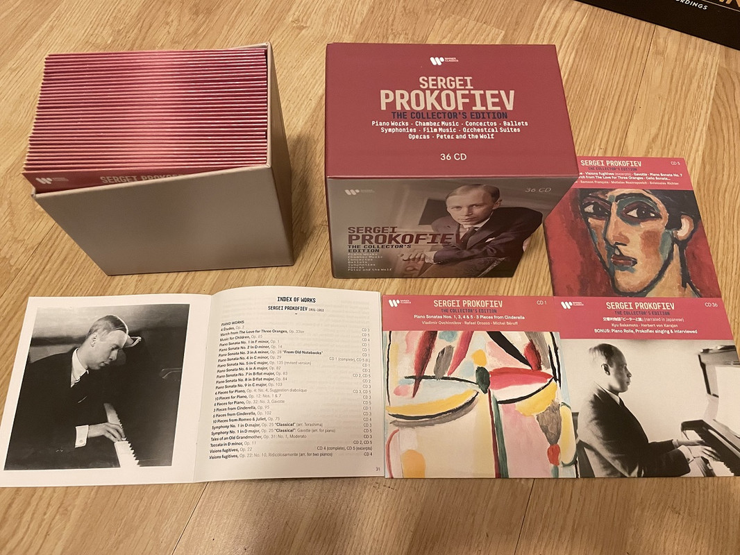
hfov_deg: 67.3
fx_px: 556
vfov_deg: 53.1
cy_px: 278
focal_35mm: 26
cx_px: 370
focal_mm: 4.2
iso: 640
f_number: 1.6
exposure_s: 1/25
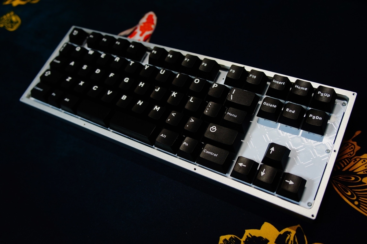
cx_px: 184
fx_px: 321
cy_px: 122
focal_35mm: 32
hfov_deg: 59.6
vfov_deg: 41.6
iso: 250
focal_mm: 21
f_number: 4
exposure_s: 1/40
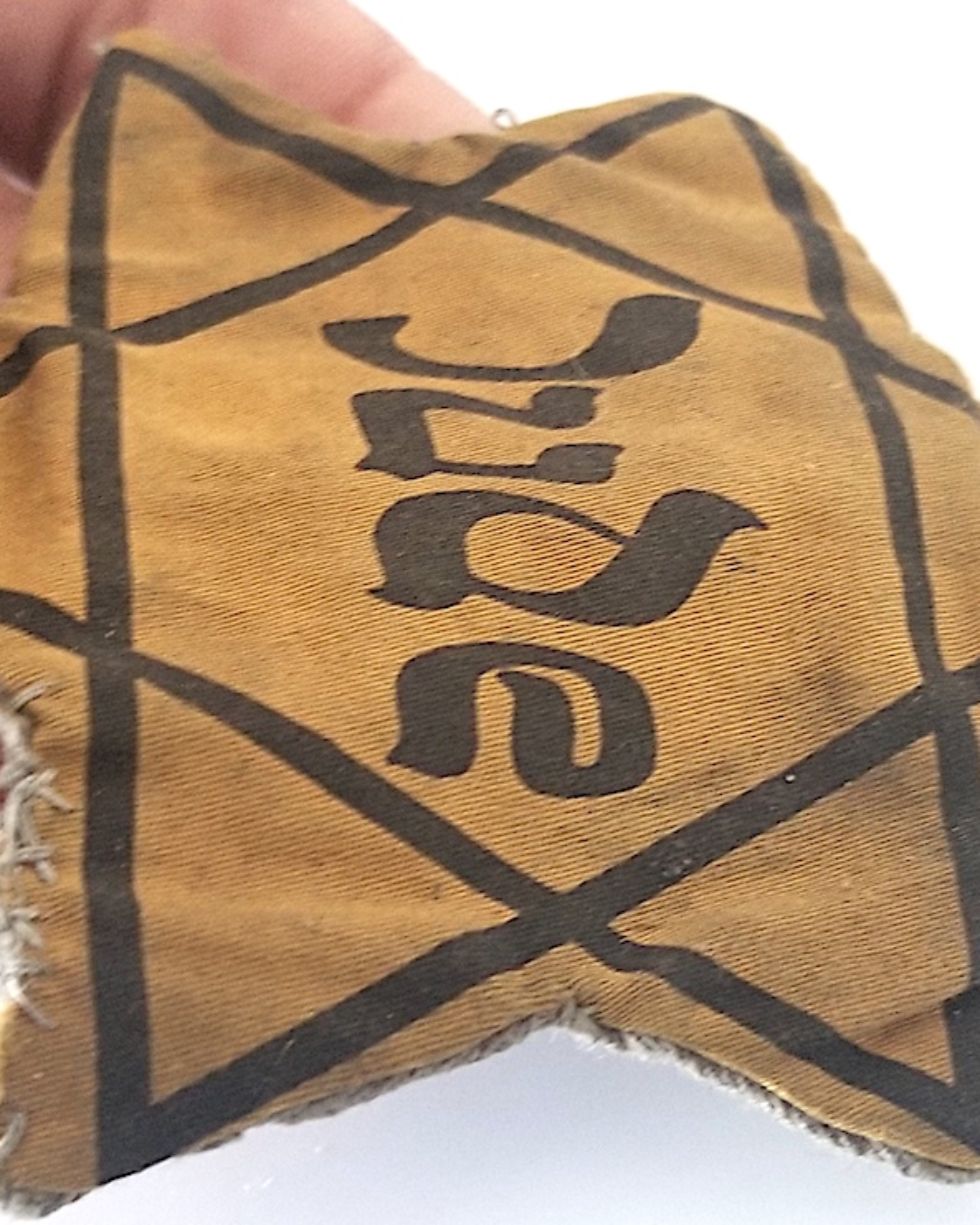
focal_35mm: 35
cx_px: 441
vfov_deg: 51.5
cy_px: 621
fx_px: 1269
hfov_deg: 42.2
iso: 160
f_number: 1.7
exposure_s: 1/30
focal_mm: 4.25
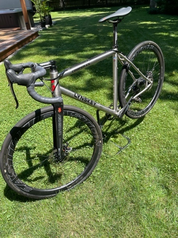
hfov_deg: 53.1
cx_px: 89
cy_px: 119
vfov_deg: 67.3
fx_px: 178
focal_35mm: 26
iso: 32
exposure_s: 1/997
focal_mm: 4.2
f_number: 1.6
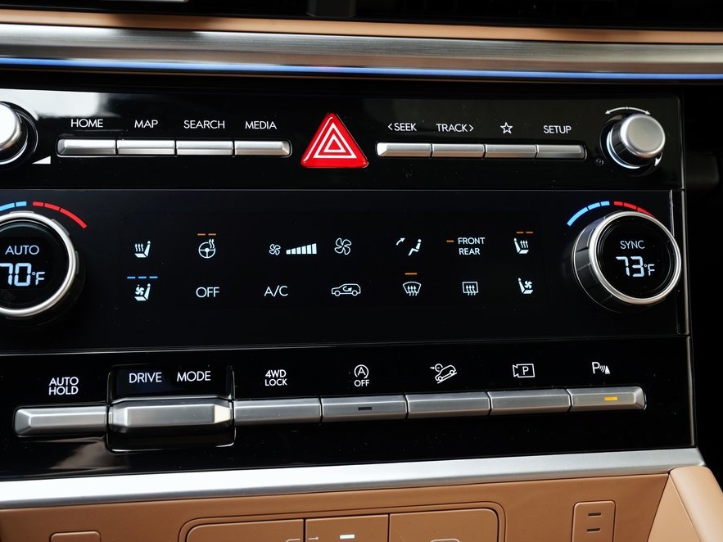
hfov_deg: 47.8
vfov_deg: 36.8
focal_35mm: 39
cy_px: 268
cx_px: 319
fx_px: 814
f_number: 8
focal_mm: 35
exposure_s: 1/40
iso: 1250
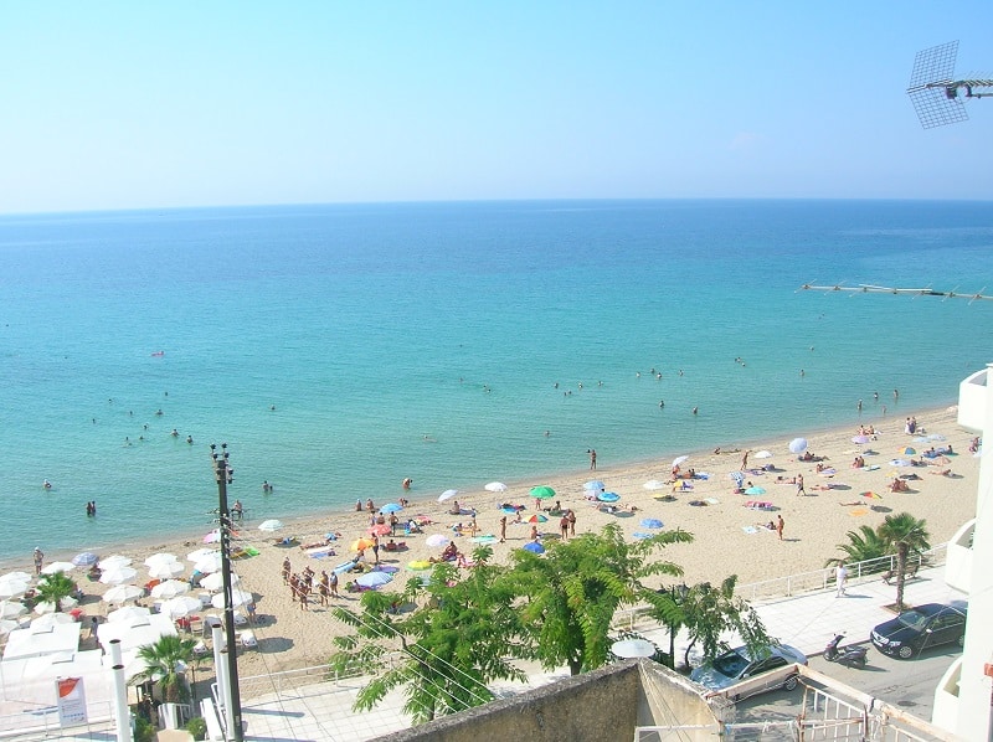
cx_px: 496
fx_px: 974
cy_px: 371
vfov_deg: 41.7
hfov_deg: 54.0
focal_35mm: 34
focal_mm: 5.7
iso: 50
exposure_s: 1/337
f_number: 4.9
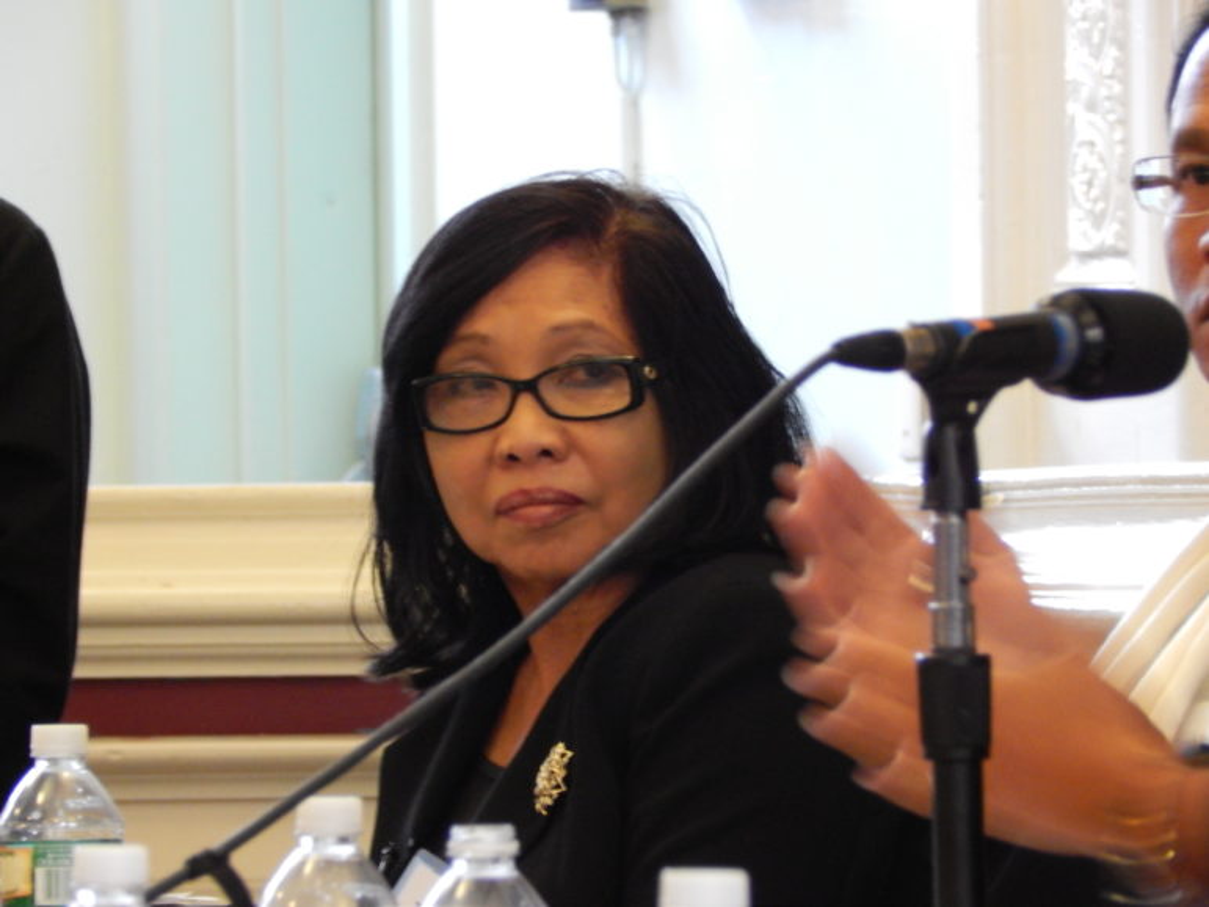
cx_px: 604
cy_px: 454
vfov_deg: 4.2
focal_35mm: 350
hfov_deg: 5.7
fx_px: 12222
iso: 800
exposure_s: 1/6
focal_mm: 62.2
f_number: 5.7
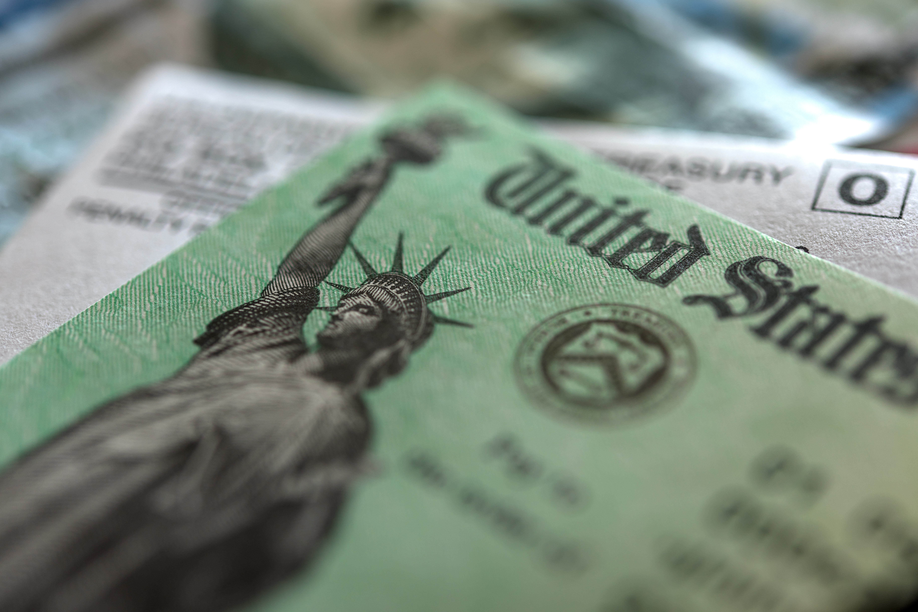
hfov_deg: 33.4
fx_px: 1530
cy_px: 306
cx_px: 459
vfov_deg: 22.6
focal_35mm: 60
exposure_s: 1/8
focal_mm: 60
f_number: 5
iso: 100
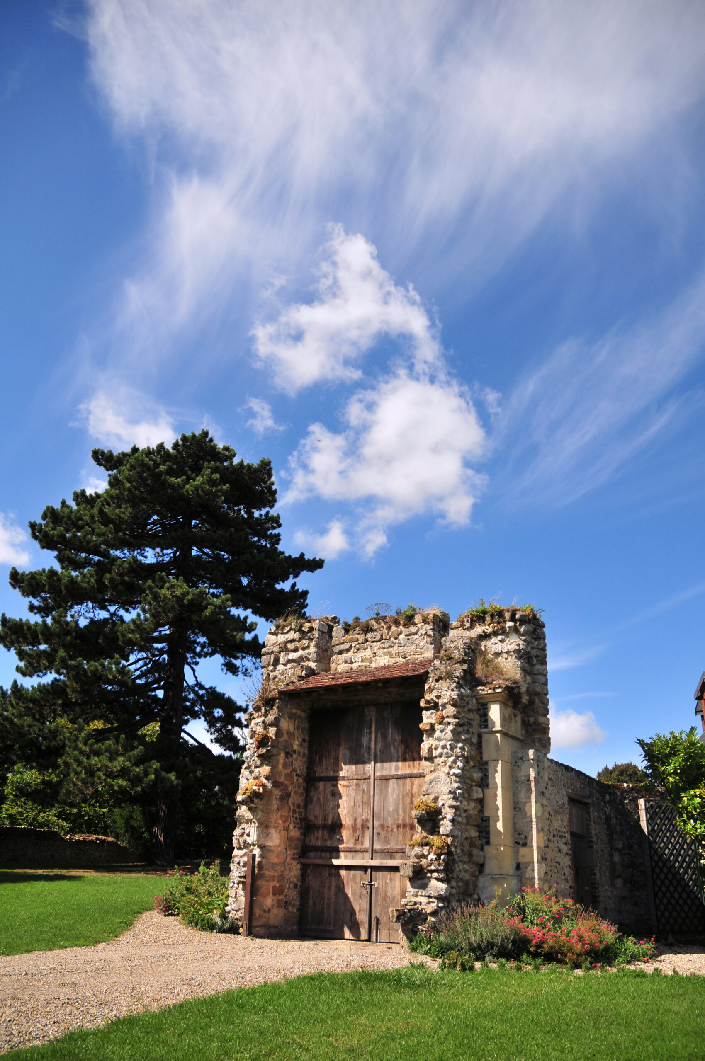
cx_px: 352
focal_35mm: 27
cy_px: 530
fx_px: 795
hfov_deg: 47.8
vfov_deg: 67.4
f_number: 4
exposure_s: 1/2500
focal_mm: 18
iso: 200
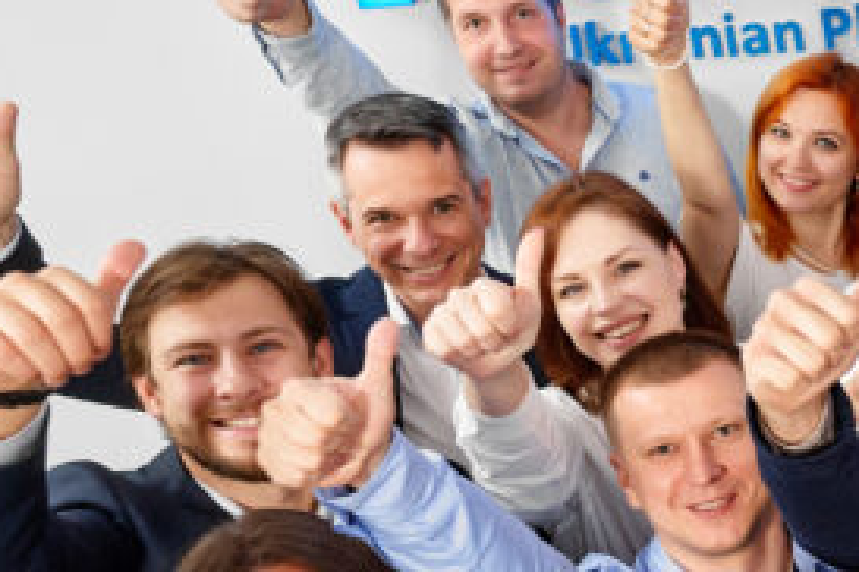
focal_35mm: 61
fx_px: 1449
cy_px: 464
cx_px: 1139
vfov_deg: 22.0
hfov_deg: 27.2
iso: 400
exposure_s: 1/200
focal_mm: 16.2
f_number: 2.8
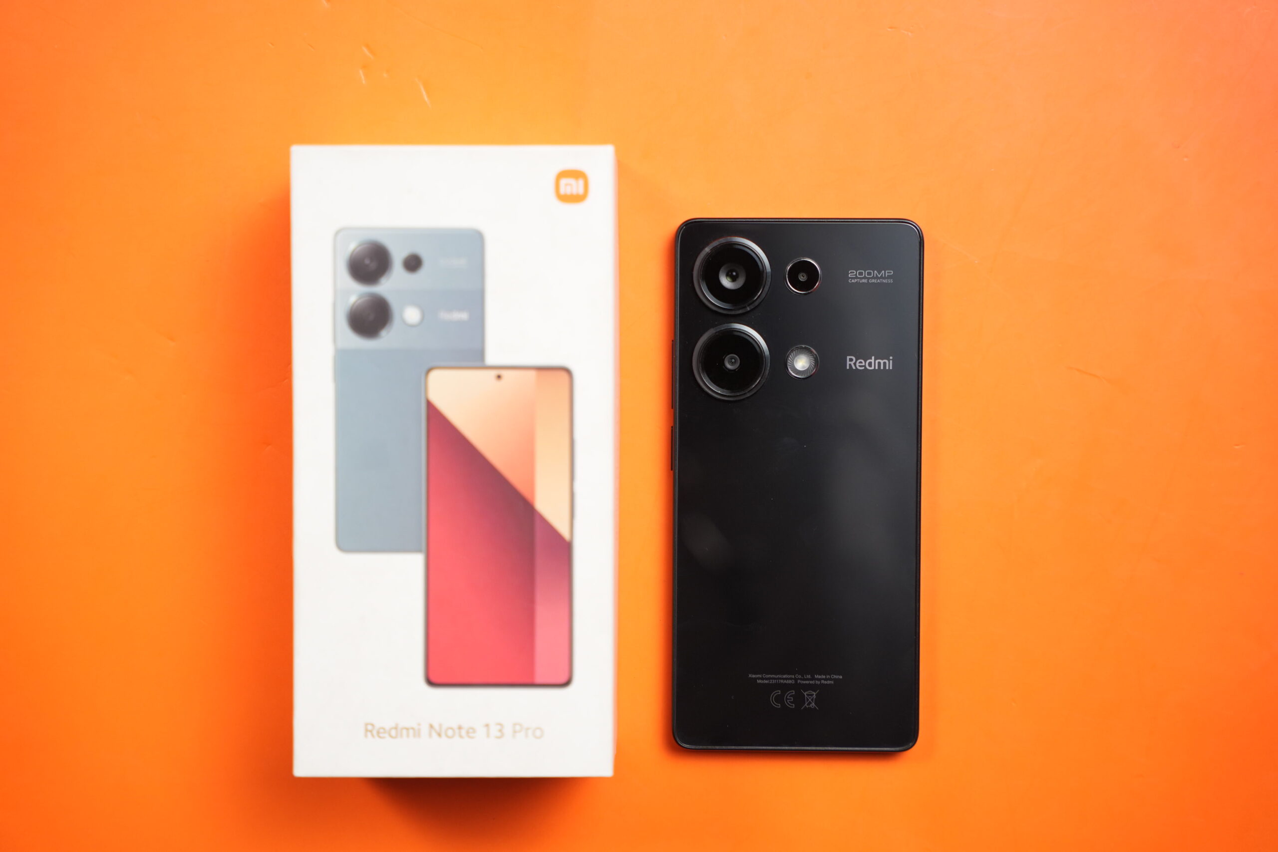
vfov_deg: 19.5
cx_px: 639
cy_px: 426
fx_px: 2485
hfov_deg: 28.8
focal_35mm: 70
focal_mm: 70
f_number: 3.2
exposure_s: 1/125
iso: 640
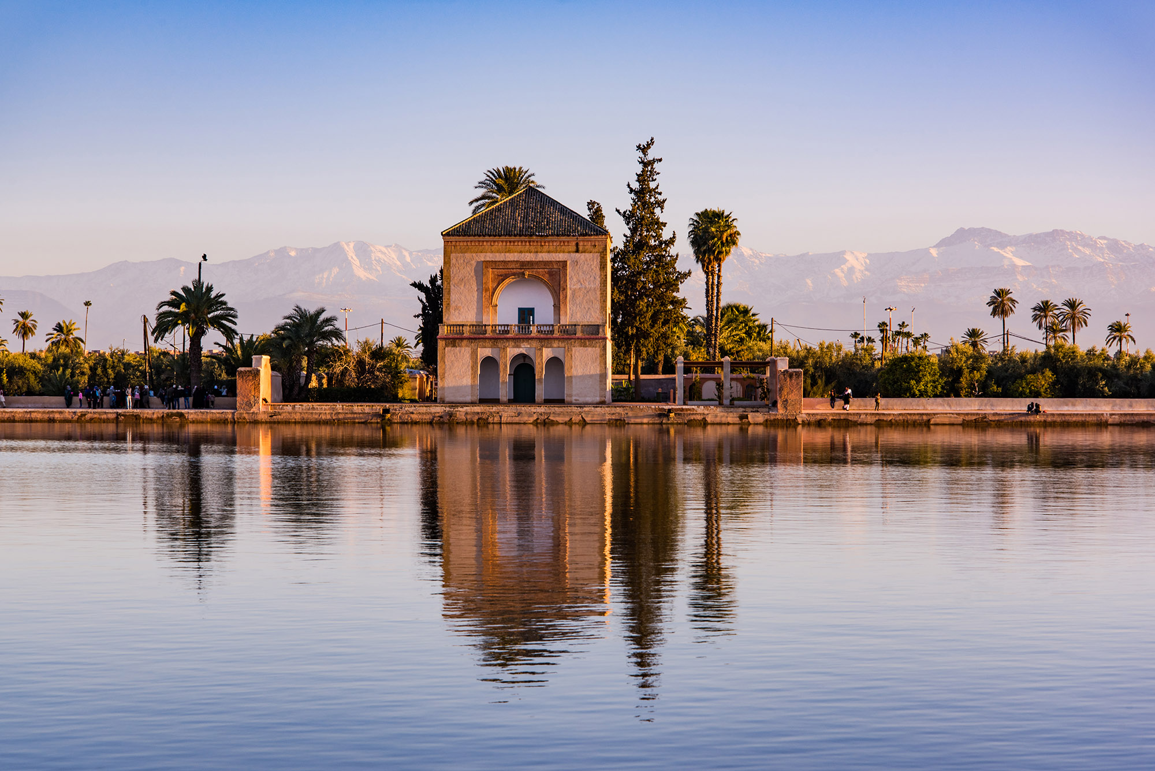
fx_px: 2728
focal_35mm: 85
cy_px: 386
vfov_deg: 16.1
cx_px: 578
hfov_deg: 23.9
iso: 125
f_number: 9
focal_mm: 85
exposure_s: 1/125
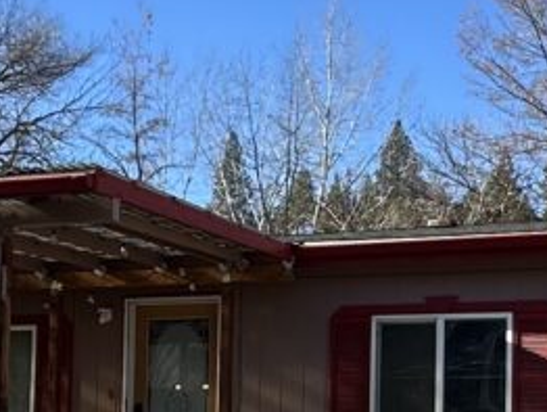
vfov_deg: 17.7
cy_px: 381
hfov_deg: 23.7
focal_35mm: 82
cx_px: 192
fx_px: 1297
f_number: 2.2
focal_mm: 2.22
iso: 40
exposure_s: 1/707
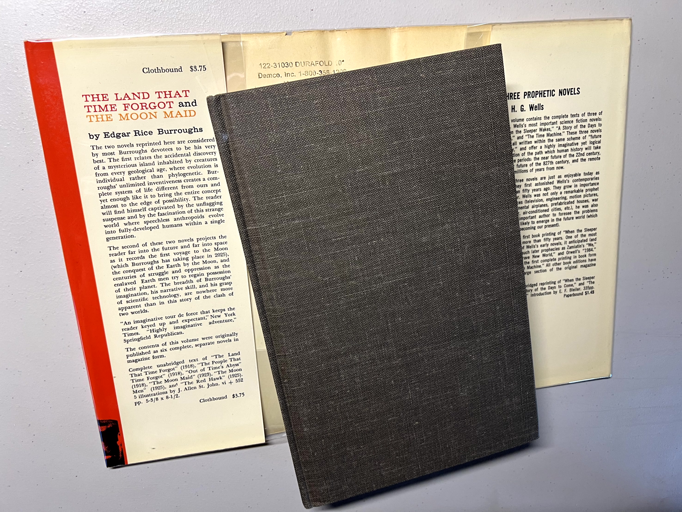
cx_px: 341
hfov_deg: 67.3
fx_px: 512
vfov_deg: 53.1
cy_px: 256
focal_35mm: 26
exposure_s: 1/60
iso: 100
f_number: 1.5
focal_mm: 5.7
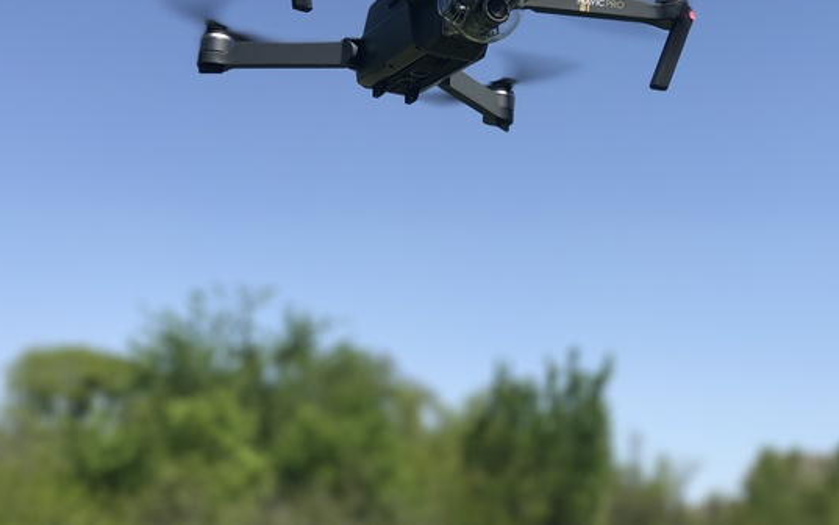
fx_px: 1647
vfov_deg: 18.0
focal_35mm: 72
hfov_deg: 28.6
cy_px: 159
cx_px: 441
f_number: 2.8
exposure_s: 1/847
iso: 20
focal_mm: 6.6
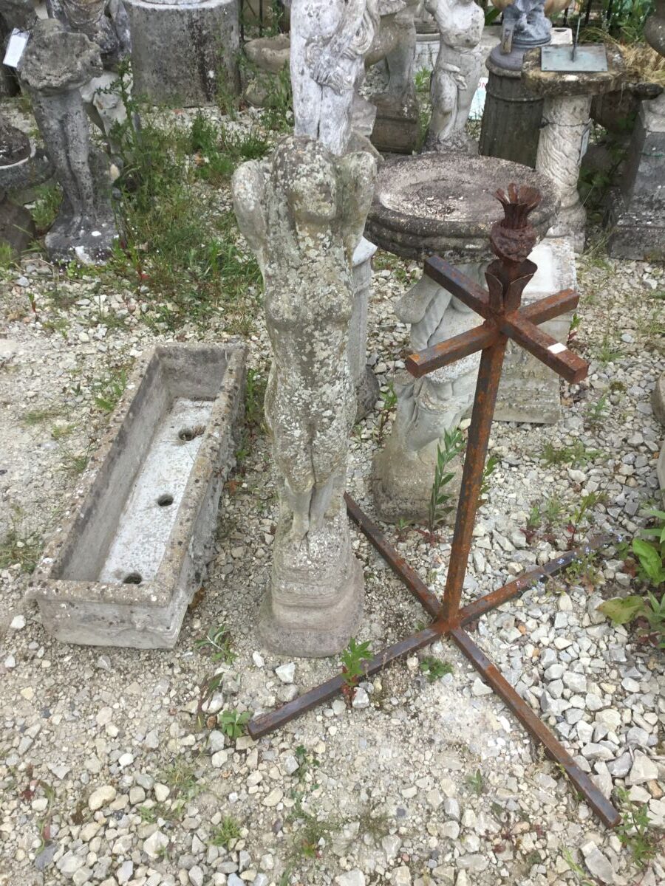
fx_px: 794
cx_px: 332
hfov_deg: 45.4
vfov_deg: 58.4
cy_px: 443
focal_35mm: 31
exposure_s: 1/403
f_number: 2.4
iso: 25
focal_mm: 3.3
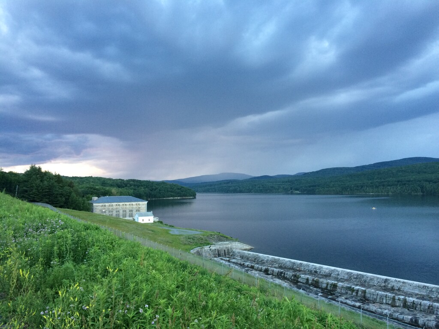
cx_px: 220
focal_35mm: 29
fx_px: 368
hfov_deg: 61.7
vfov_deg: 48.2
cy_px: 164
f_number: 2.2
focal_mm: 4.15
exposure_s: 1/30
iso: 80
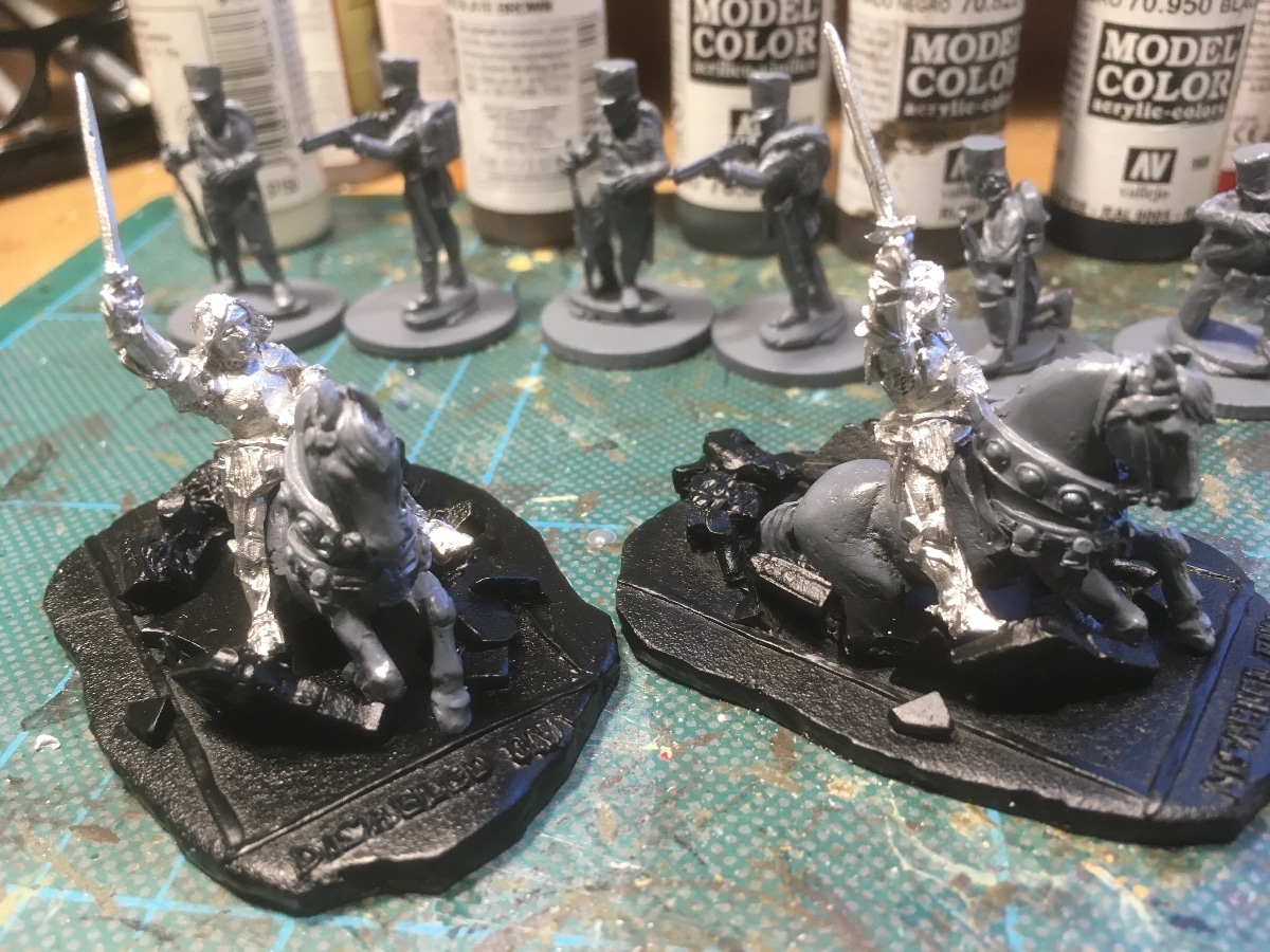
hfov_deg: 61.7
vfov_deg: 48.2
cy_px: 476
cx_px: 635
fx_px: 1064
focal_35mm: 29
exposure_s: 1/33
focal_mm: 4.15
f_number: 2.2
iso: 50
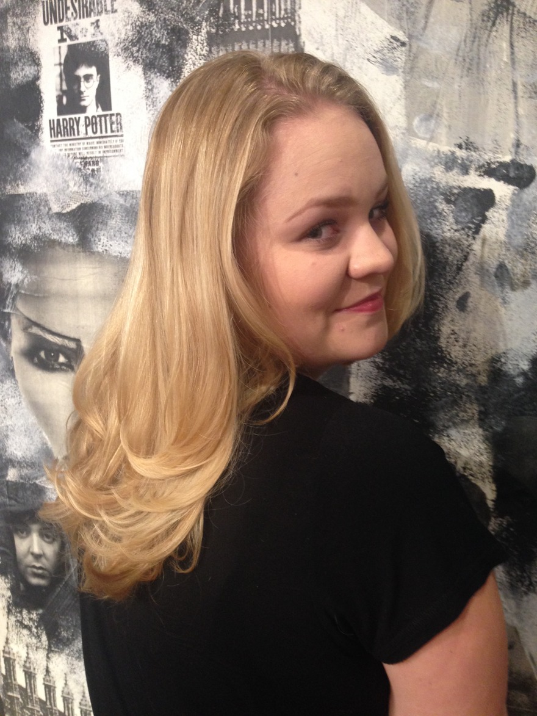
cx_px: 268
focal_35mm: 33
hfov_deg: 43.0
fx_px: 682
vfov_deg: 55.3
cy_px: 358
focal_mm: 4.12
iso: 200
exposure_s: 1/20
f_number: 2.4
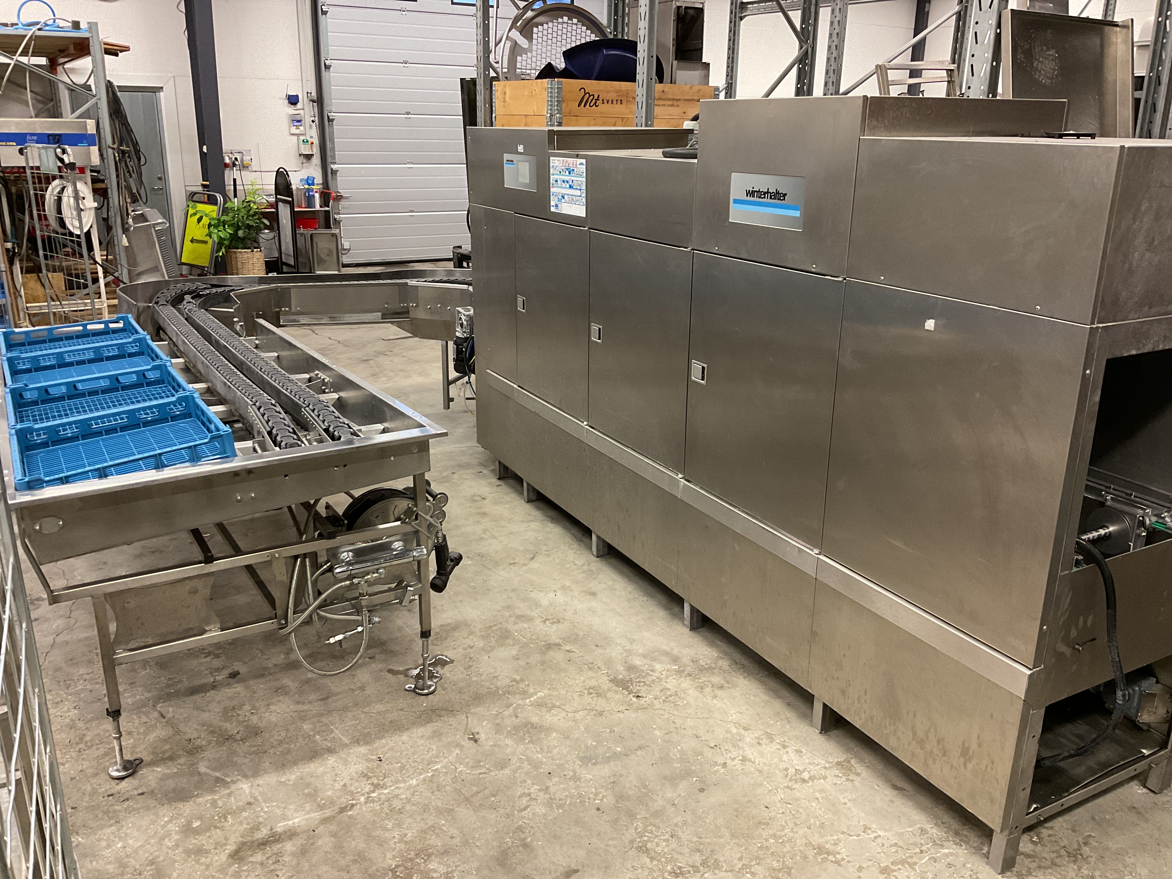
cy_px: 440
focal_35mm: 29
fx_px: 982
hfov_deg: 61.7
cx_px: 586
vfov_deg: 48.2
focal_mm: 3
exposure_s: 1/50
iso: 160
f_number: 1.8
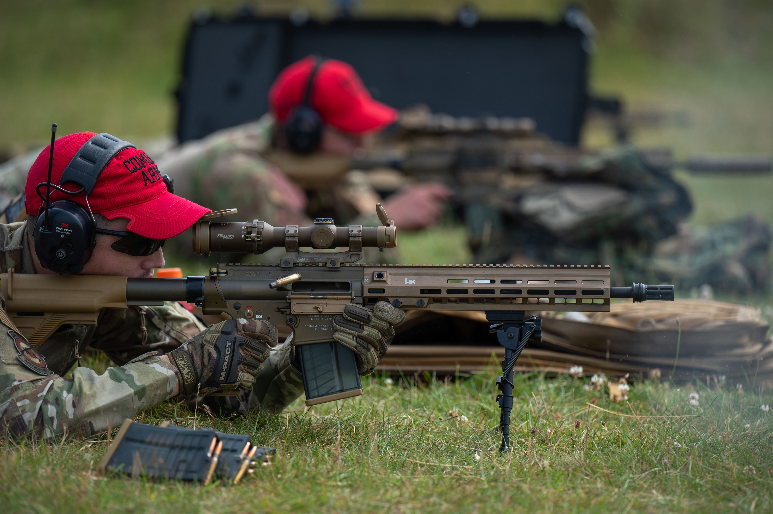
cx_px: 386
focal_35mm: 200
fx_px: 4291
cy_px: 257
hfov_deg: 10.3
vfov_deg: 6.9
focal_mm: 200
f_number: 3.5
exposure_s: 1/1000
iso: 100
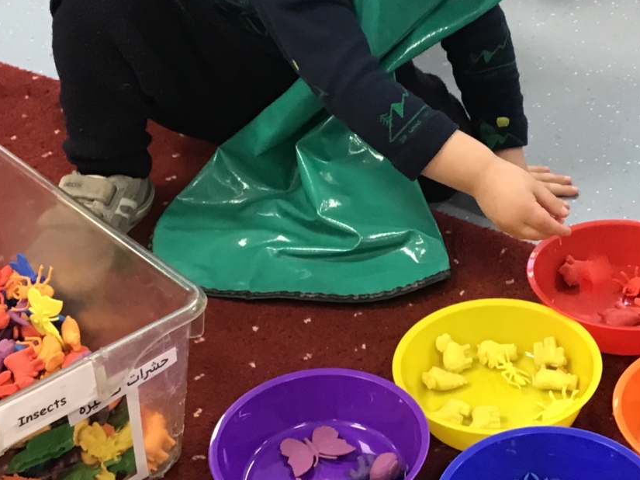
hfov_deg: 25.3
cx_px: 364
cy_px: 194
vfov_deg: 19.1
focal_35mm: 77
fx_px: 1423
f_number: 2.4
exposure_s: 1/33
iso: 160
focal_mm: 3.3
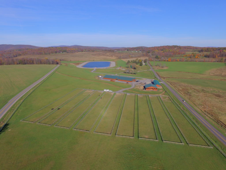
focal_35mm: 20
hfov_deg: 81.7
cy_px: 85
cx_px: 113
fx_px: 131
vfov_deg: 66.0
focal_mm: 3.61
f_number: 2.8
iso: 100
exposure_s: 1/807
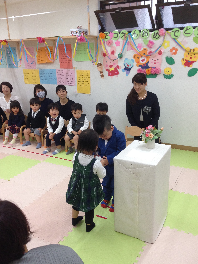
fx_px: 252
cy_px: 132
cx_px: 99
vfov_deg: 55.4
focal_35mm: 33
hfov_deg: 42.9
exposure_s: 1/120
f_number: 2.4
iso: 100
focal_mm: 4.12
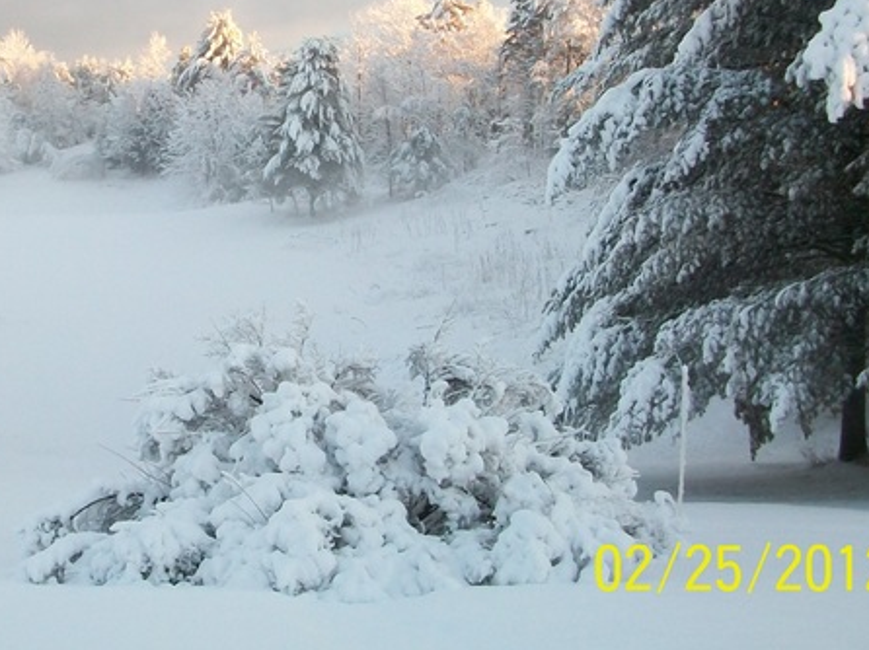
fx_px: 1531
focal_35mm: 61
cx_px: 193
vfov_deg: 23.6
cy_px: 117
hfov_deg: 31.0
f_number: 2.8
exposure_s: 1/160
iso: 80
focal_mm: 5.7
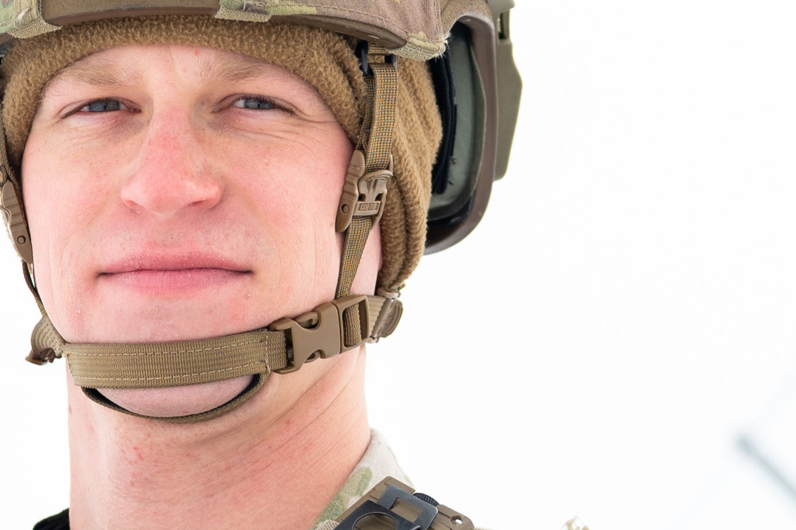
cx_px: 334
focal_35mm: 223
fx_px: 4927
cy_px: 739
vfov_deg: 6.1
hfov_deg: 9.2
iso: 100
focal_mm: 50
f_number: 2.8
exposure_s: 1/800
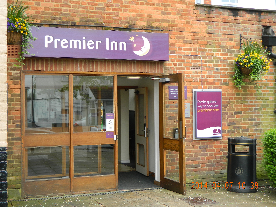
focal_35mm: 57
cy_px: 104
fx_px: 454
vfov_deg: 25.7
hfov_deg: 33.8
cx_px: 138
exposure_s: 1/50
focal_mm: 10.2
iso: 100
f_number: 3.8
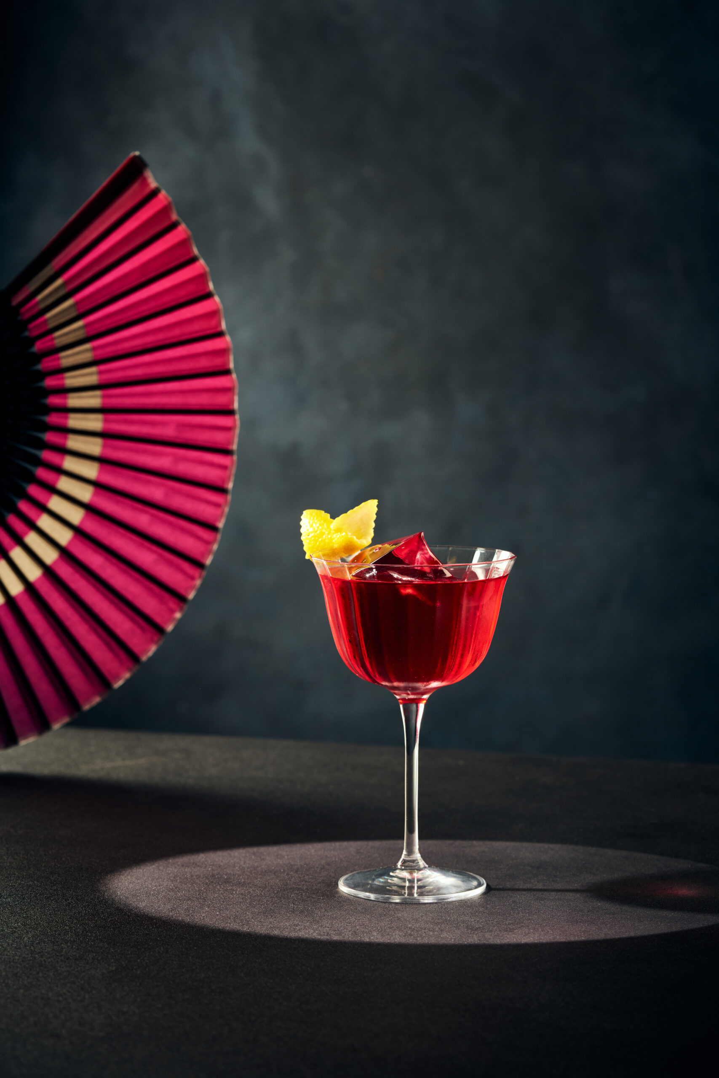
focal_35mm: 90
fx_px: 2696
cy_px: 539
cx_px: 360
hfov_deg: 15.2
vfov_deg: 22.6
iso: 320
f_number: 8
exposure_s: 1/200
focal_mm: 90
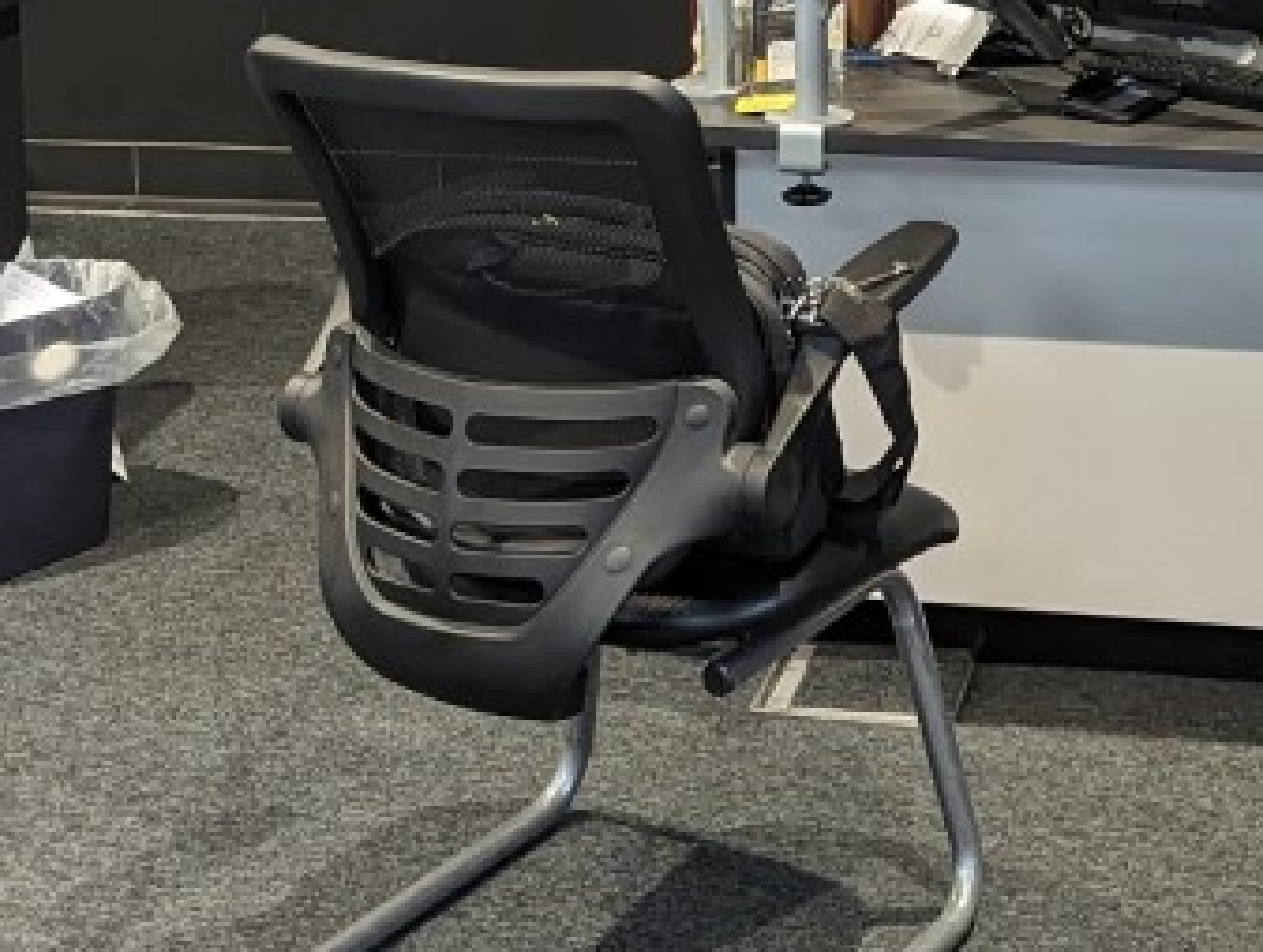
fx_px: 3107
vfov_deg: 16.8
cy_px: -116
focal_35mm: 85
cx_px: 838
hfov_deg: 22.9
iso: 457
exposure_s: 1/50
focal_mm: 6.81
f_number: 1.85
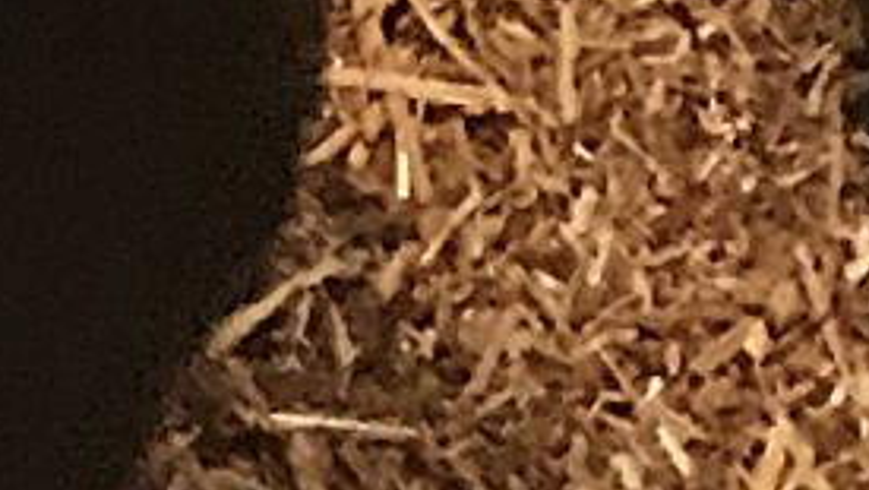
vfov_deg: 3.2
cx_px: -604
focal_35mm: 296
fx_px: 6824
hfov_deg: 7.1
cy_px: -3308
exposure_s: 1/8
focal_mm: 3.99
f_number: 1.8
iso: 100
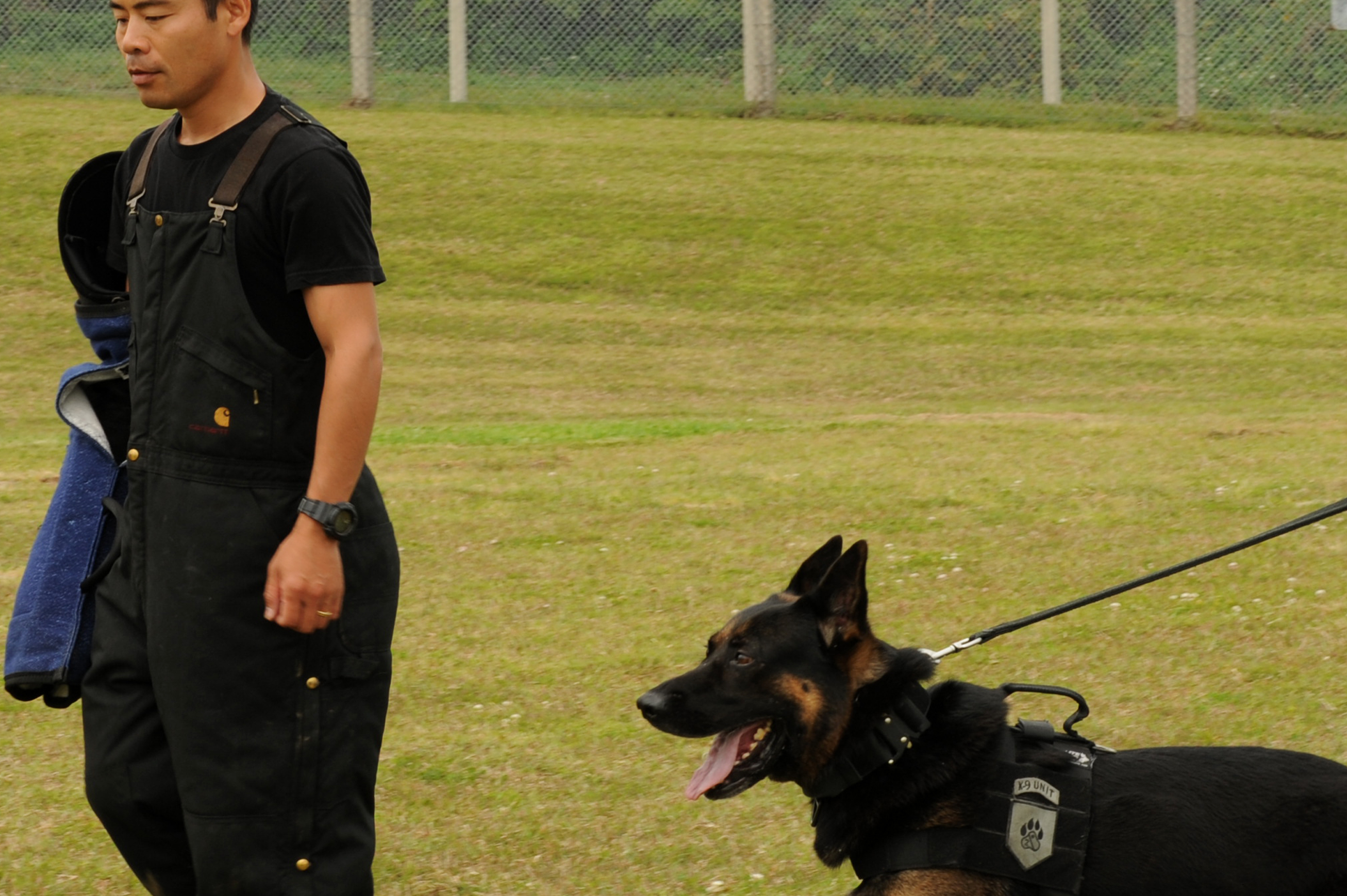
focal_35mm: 114
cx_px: 944
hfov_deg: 17.9
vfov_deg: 12.0
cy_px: 516
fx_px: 4263
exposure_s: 1/160
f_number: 13
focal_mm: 70
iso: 250
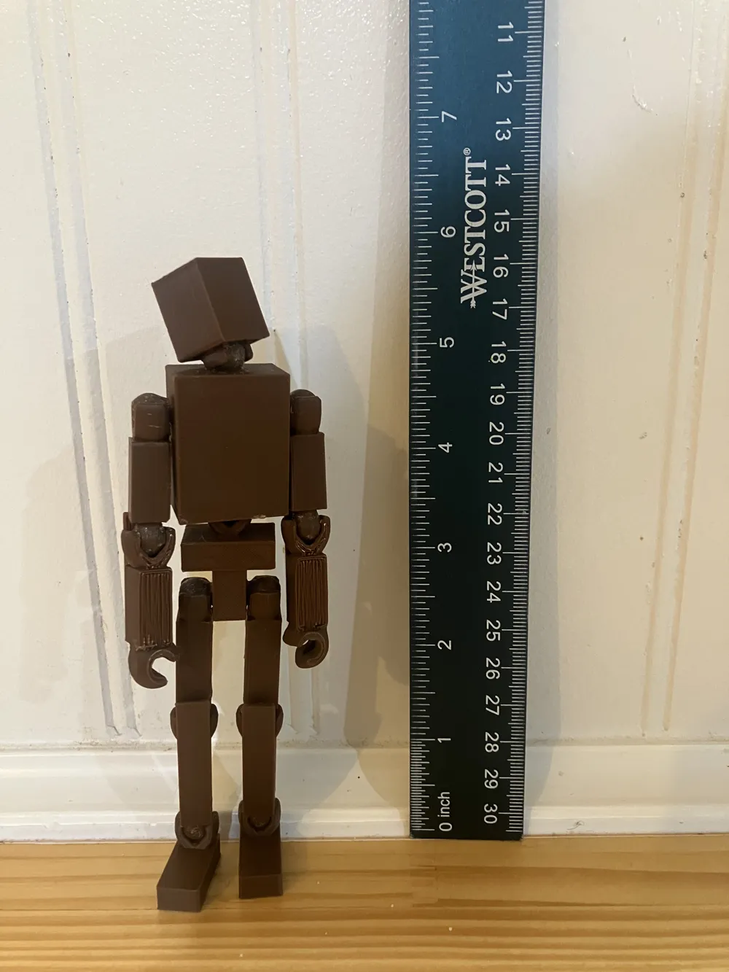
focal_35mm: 28
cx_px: 364
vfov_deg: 63.4
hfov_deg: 49.8
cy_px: 486
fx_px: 786
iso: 320
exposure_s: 1/40
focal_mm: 3.99
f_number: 1.8
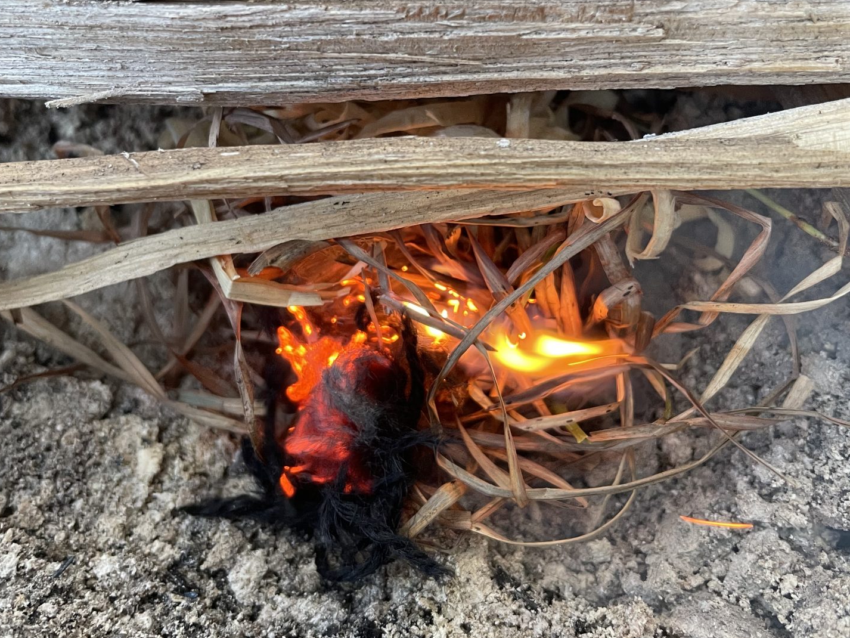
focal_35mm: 35
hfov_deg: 52.6
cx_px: 422
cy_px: 199
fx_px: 860
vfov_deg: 40.1
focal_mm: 4.2
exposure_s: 1/60
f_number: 1.6
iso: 200
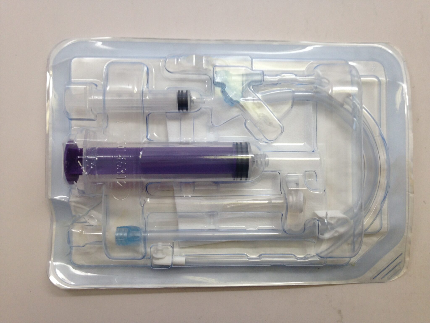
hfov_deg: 55.4
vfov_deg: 42.9
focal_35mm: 33
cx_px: 215
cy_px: 162
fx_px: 410
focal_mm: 4.12
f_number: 2.4
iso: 64
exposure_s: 1/60
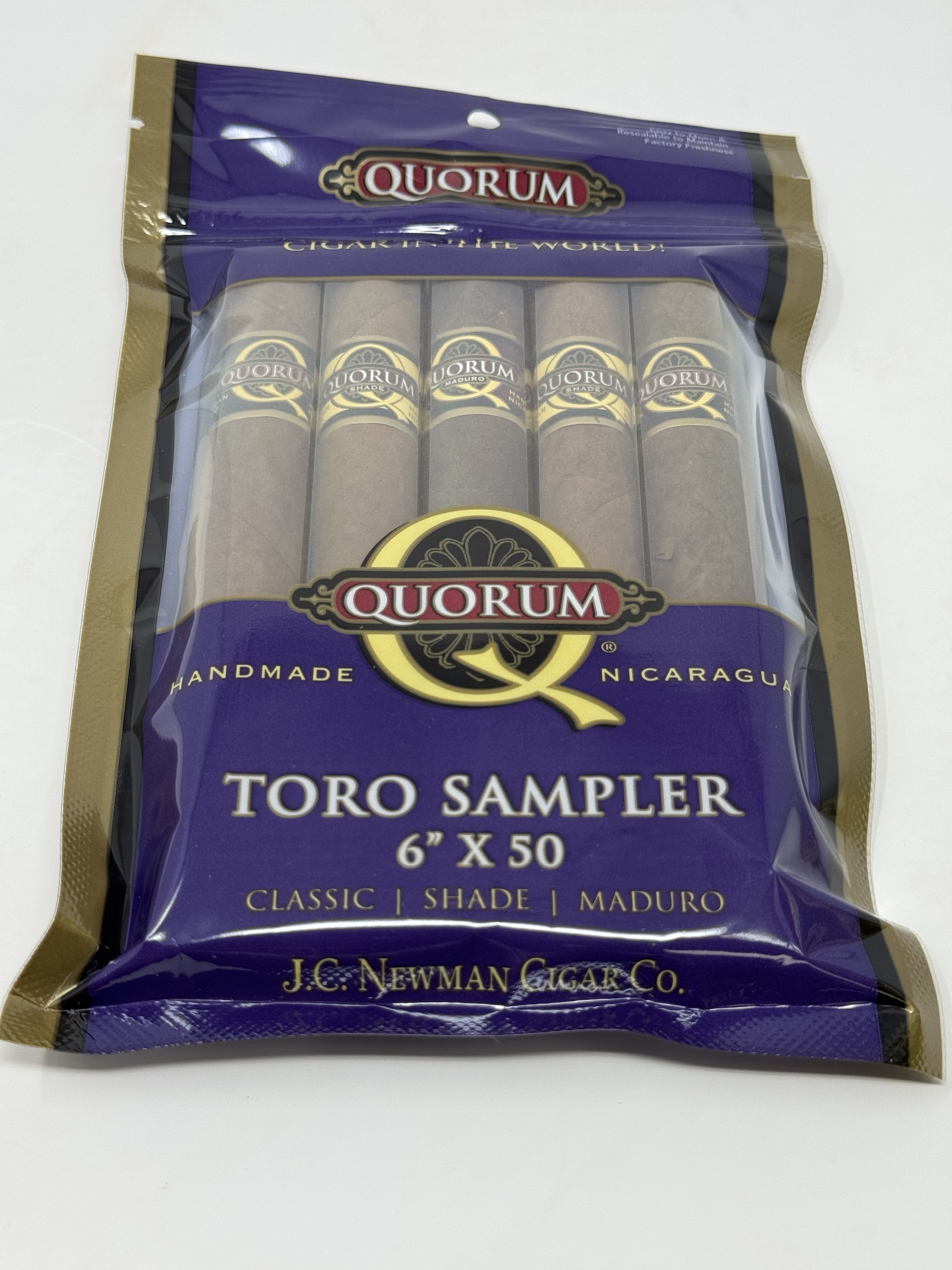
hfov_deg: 30.3
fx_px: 1760
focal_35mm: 48
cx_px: 476
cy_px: 635
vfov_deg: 39.7
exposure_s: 1/163
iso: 64
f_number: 1.78
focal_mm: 6.76
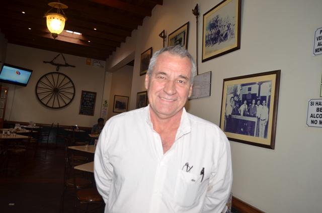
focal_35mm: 27
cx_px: 161
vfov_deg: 47.7
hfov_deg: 67.5
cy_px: 106
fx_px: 241
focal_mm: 18
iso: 200
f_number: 3.5
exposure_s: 1/60
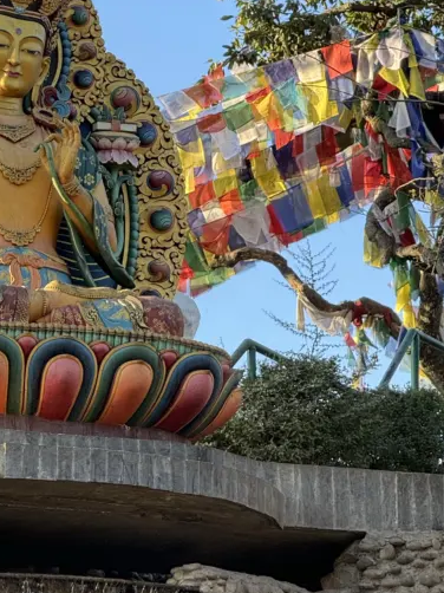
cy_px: 374
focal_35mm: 245
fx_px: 4194
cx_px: 9
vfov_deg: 8.1
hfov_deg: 6.0
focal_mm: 15.66
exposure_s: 1/202
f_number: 2.8
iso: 50
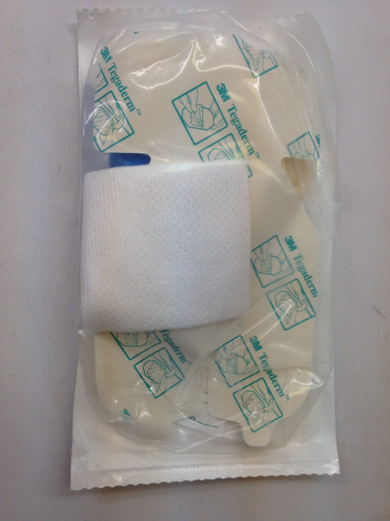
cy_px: 260
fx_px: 496
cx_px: 195
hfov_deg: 42.9
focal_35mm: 33
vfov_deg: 55.4
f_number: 2.4
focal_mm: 4.12
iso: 80
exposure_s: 1/120
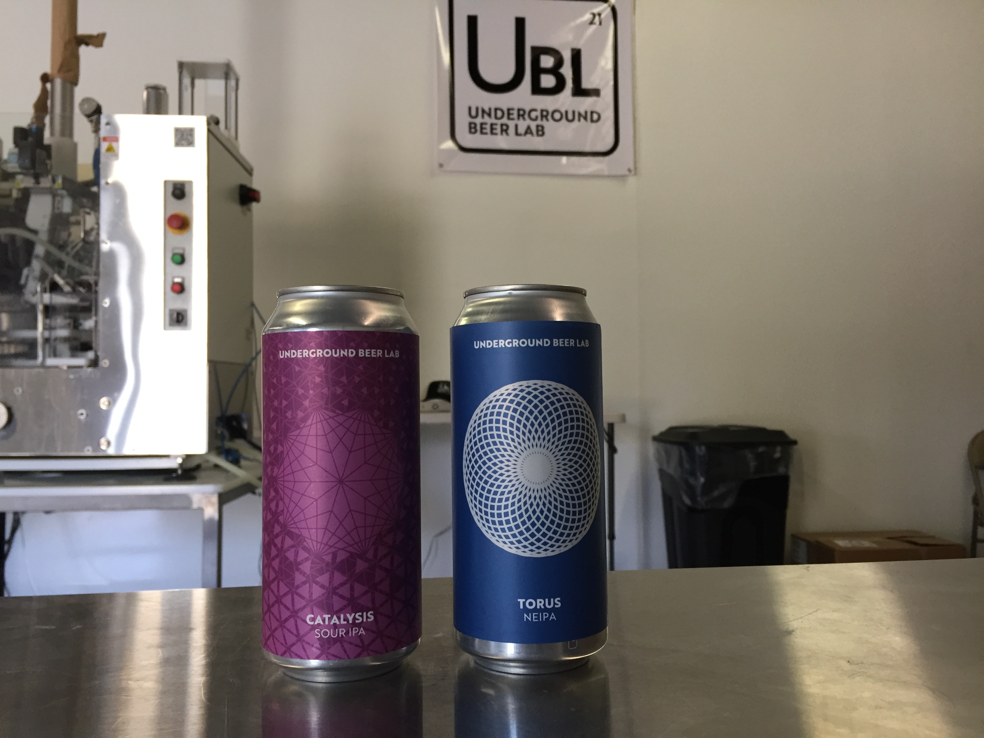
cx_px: 492
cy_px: 369
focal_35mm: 29
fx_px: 824
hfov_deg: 61.7
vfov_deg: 48.2
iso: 50
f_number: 2.2
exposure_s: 1/30
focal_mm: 4.15
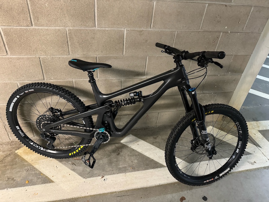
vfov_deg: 56.8
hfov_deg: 71.6
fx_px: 187
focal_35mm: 24
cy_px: 101
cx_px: 134
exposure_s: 1/40
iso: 800
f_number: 1.78
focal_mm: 6.86
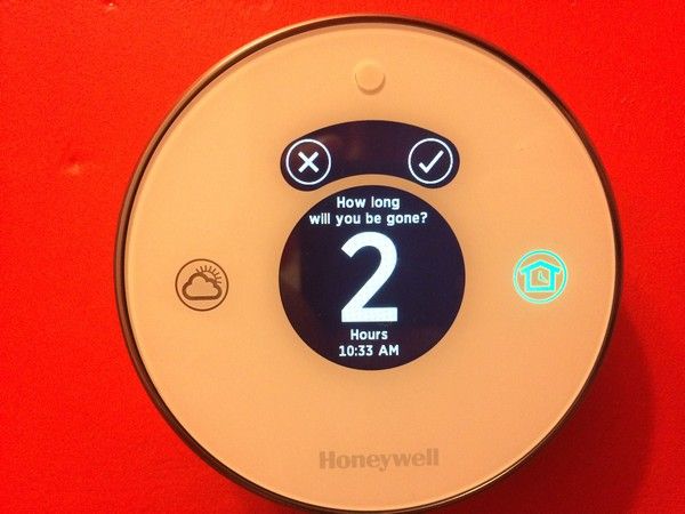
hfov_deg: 60.0
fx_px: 594
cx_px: 342
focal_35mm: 30
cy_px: 257
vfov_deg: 46.8
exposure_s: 1/15
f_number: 2.2
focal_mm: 4.12
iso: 320
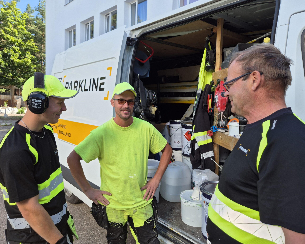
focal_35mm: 25
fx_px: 226
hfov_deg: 68.1
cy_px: 118
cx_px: 146
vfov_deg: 56.8
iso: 25
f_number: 1.8
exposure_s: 1/358
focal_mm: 5.4
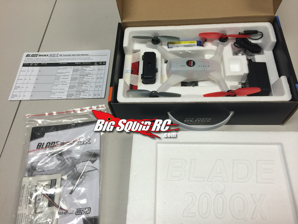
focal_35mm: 30
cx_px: 149
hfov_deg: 60.0
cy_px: 112
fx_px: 258
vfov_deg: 46.8
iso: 40
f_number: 2.2
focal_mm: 4.12
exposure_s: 1/40
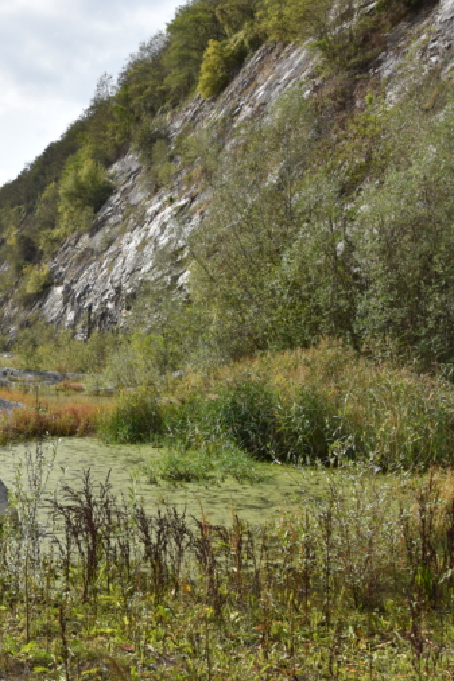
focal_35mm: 80
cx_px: 79
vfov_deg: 25.4
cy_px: 340
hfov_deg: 16.9
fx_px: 1510
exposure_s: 1/250
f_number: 10
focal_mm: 35
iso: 100
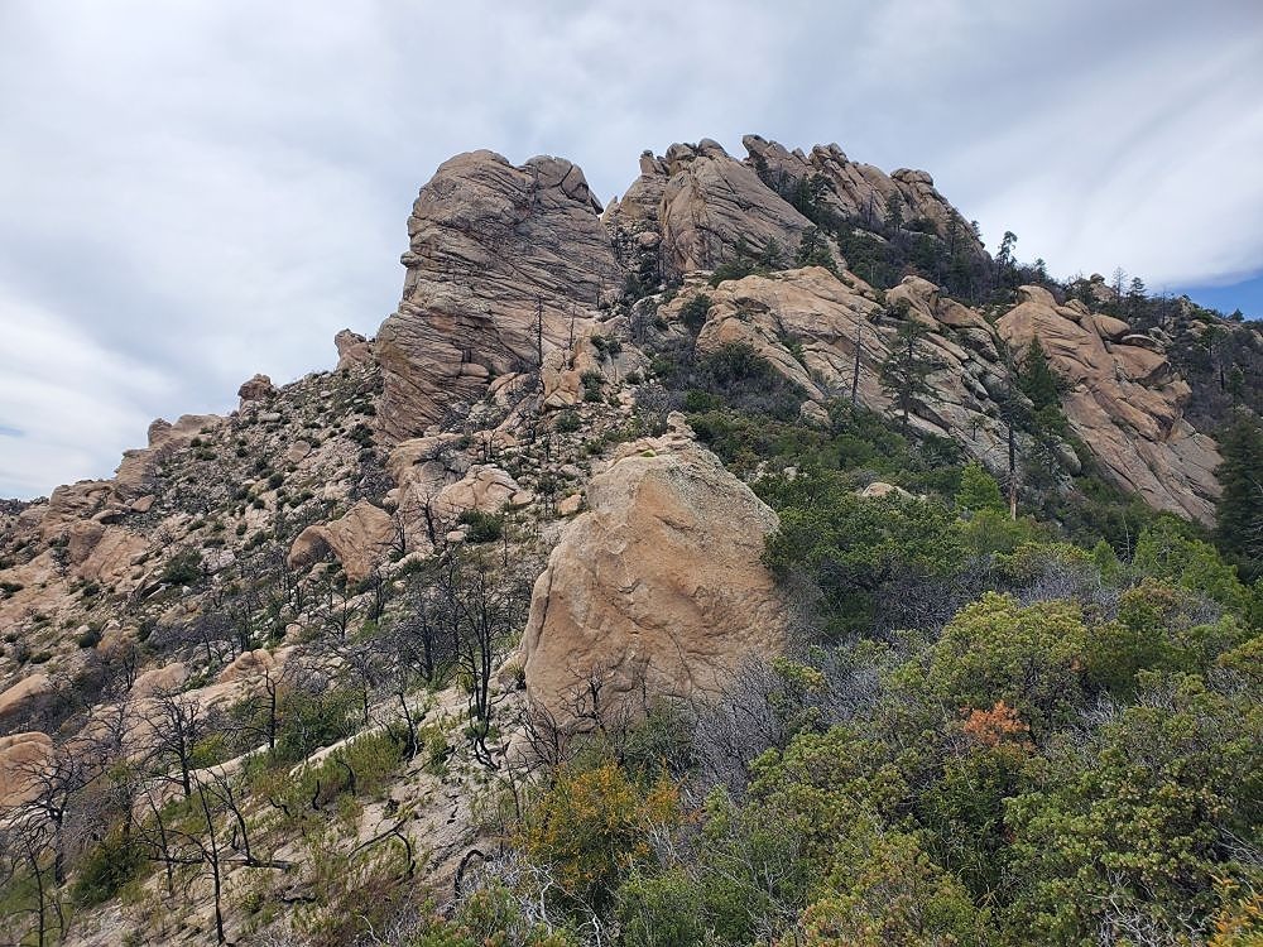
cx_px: 632
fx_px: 949
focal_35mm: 26
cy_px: 474
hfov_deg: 67.3
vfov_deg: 53.1
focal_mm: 4.3
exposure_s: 1/1648
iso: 50
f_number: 2.4
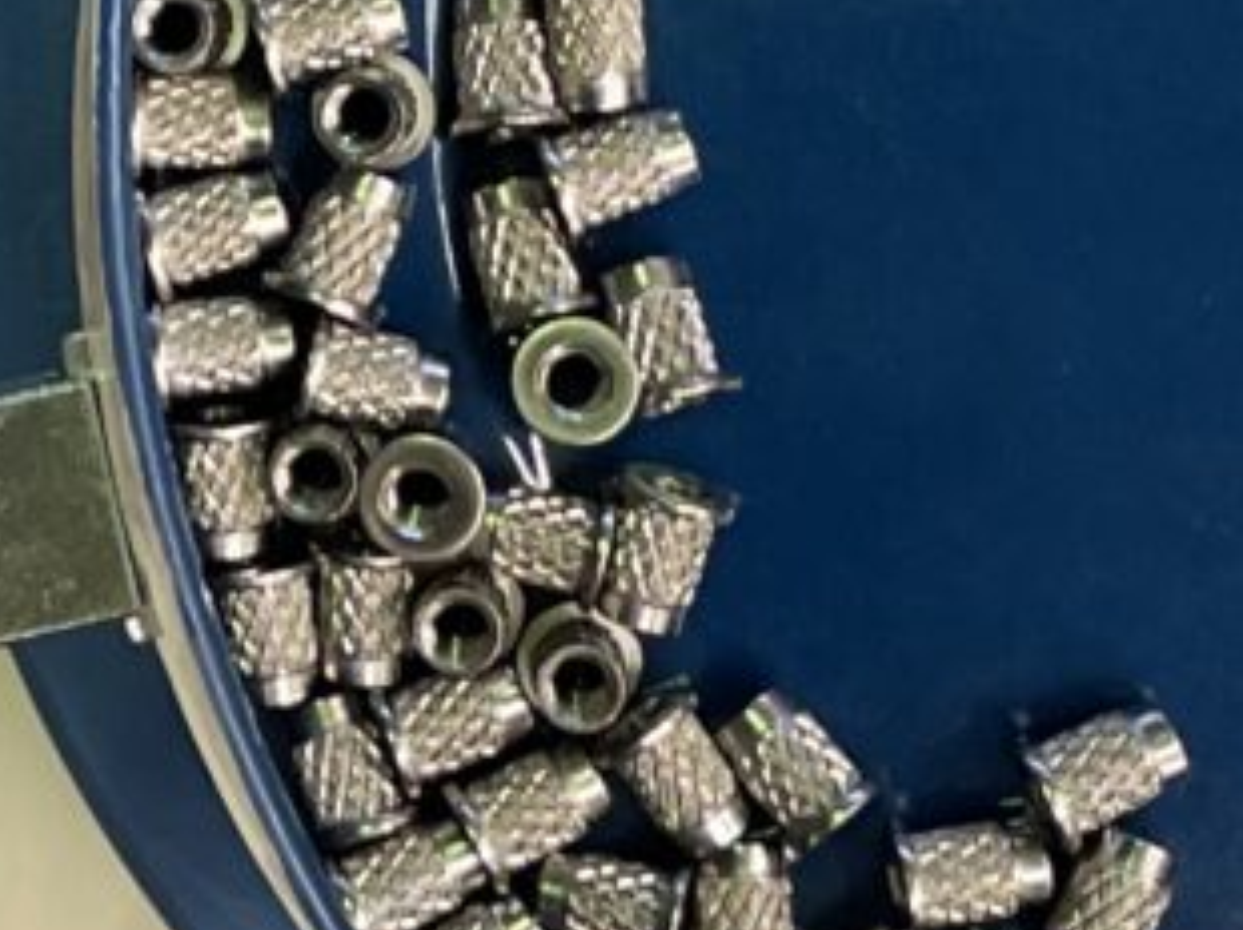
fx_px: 6171
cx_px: -221
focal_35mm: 172
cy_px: 92
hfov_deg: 11.3
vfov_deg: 8.6
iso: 125
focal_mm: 4.2
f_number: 1.6
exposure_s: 1/60
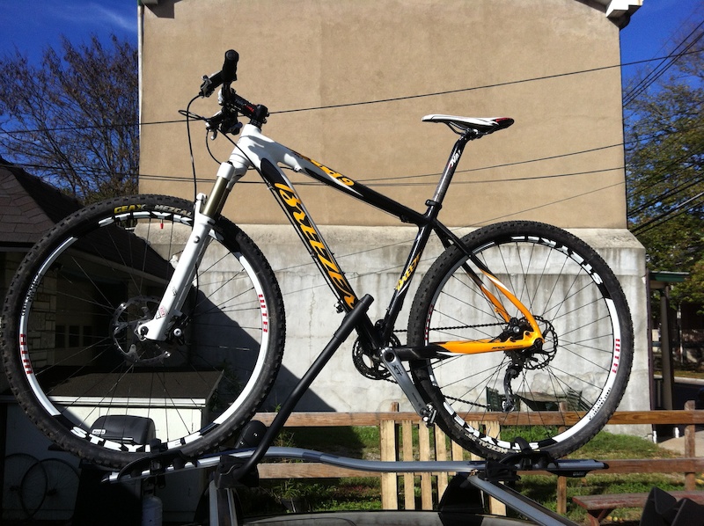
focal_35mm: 35
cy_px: 263
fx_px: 711
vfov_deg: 40.6
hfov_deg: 52.7
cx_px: 352
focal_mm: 3.85
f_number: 2.8
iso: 80
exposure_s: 1/2244
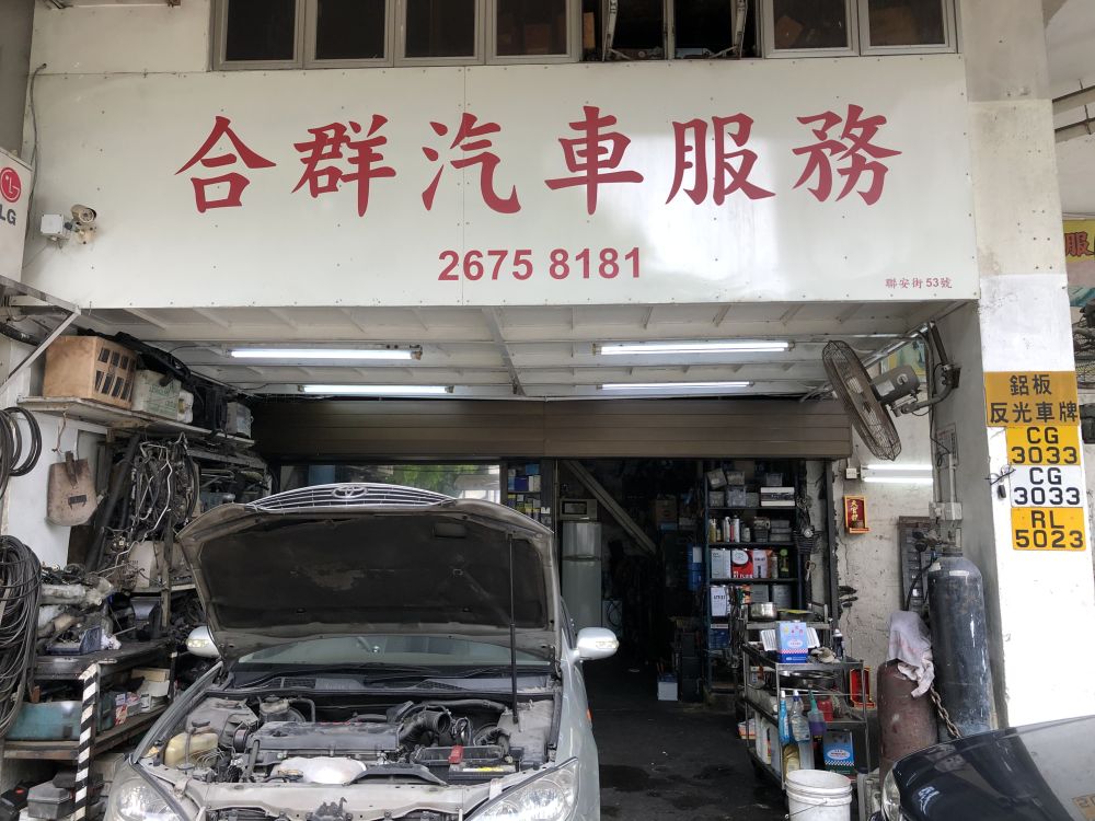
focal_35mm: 28
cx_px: 548
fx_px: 886
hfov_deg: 63.4
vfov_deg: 49.7
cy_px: 410
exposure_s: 1/100
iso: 32
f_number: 1.8
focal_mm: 3.99
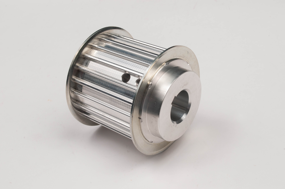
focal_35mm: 54
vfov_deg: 25.0
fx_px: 427
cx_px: 142
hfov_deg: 36.9
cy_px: 94
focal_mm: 36
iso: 200
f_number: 18
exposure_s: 1/80
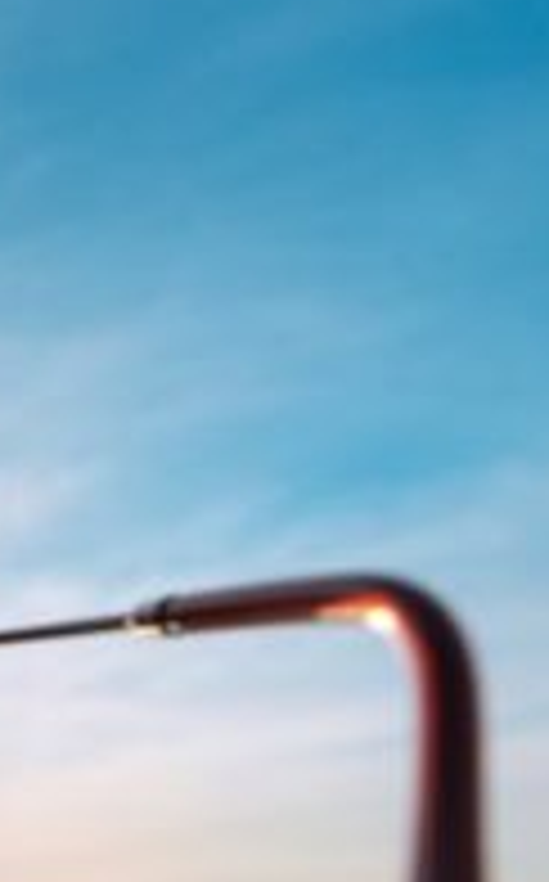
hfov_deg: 12.9
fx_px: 1801
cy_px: 864
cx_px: -806
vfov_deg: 26.2
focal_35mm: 75
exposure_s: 1/320
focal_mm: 20
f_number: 10
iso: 100
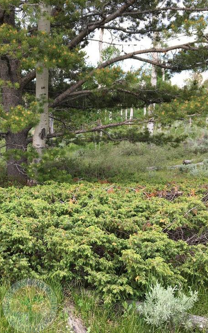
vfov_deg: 47.2
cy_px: 168
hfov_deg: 29.6
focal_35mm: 42
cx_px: 31
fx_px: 381
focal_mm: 4.15
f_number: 2.2
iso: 25
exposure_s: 1/232
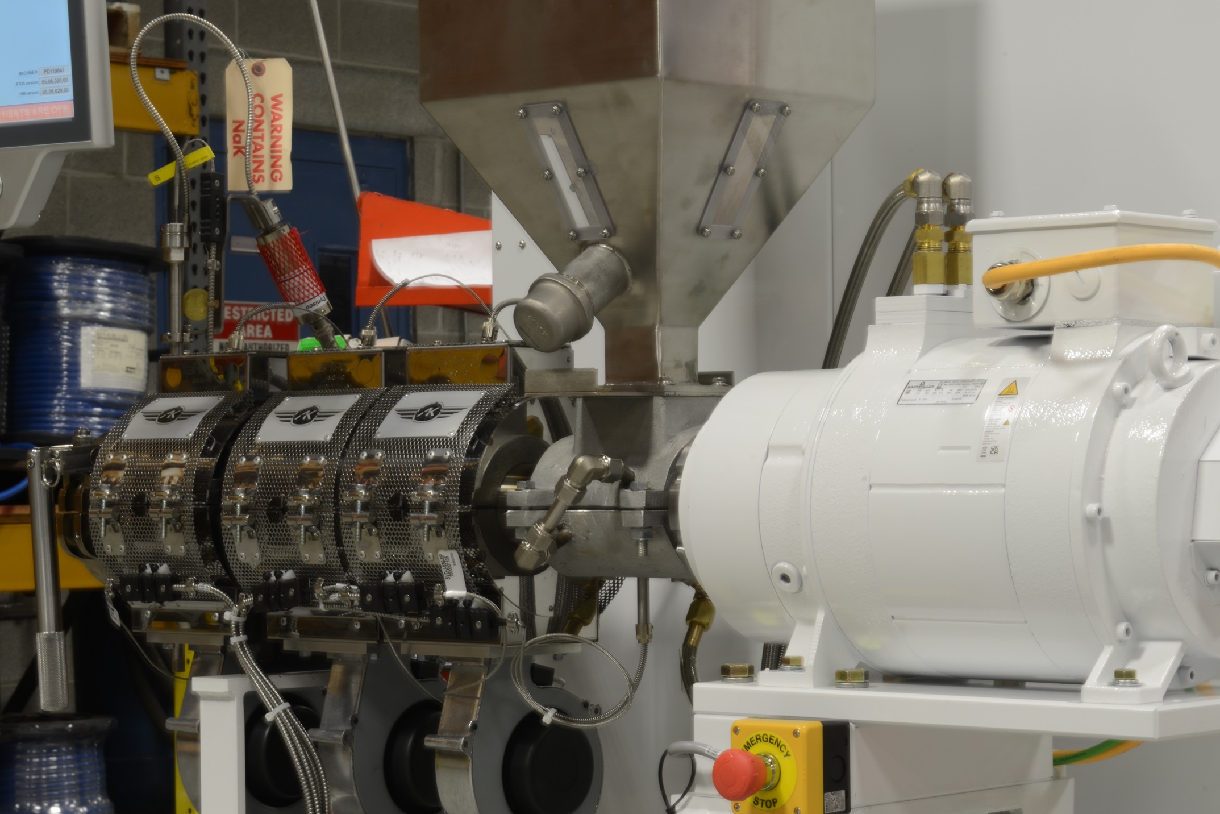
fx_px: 3254
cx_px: 761
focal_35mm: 96
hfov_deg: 21.2
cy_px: 481
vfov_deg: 14.2
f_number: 22
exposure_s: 2.5
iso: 100
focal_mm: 70
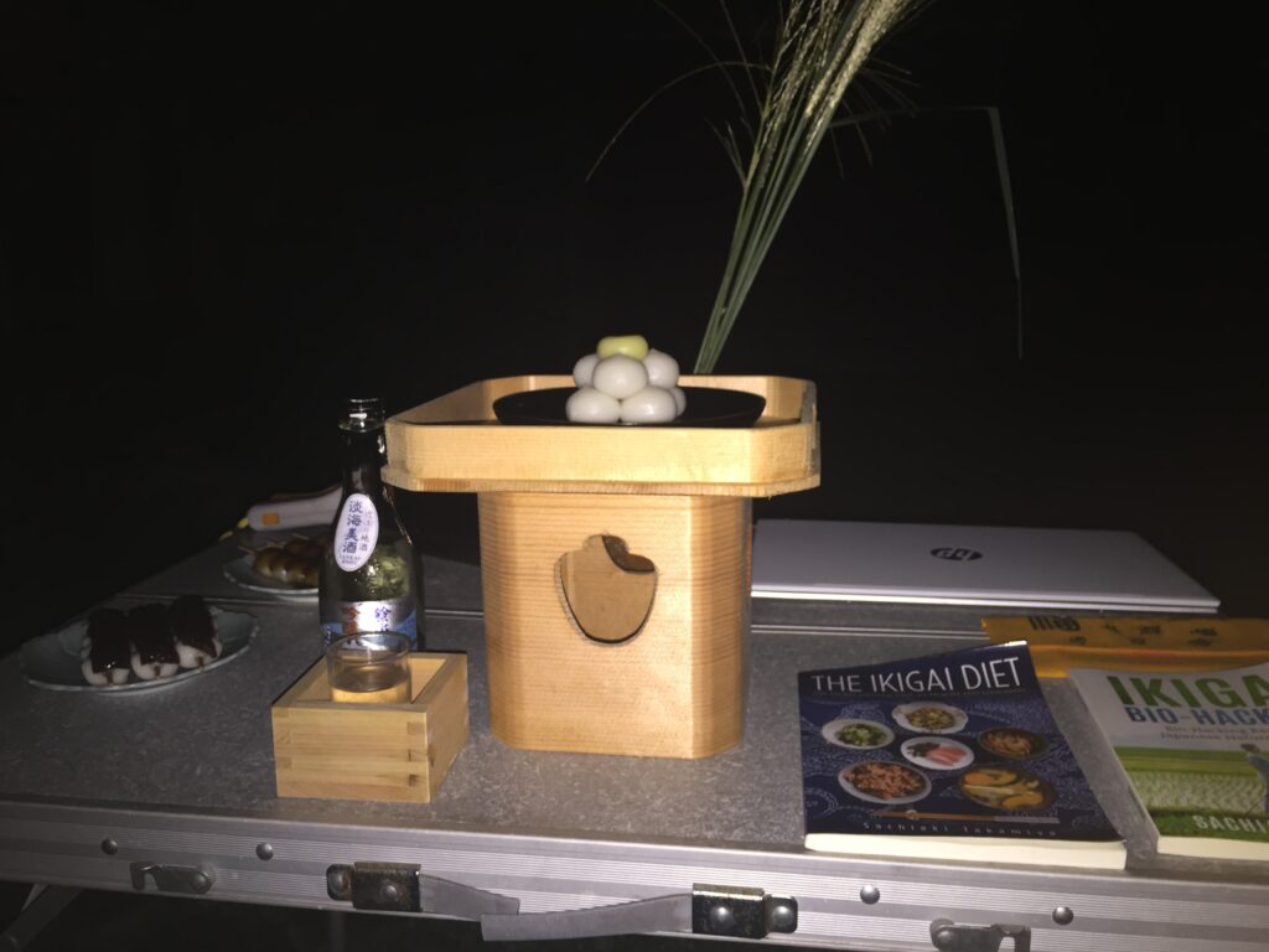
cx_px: 634
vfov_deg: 48.2
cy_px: 476
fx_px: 1063
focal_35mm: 29
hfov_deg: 61.7
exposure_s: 1/16
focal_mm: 4.15
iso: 64
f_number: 2.2
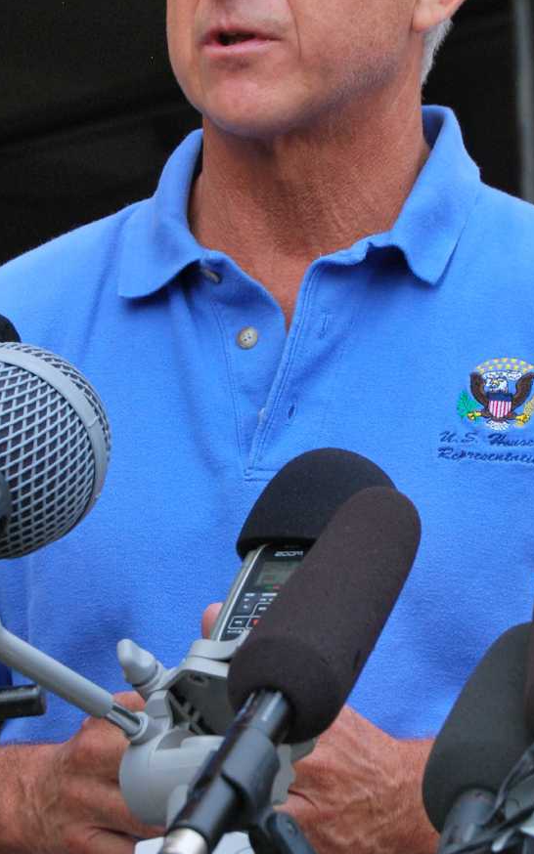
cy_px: 448
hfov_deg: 6.7
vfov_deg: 10.6
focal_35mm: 197
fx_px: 4593
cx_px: 286
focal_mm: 55
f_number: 6.3
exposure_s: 1/400
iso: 400
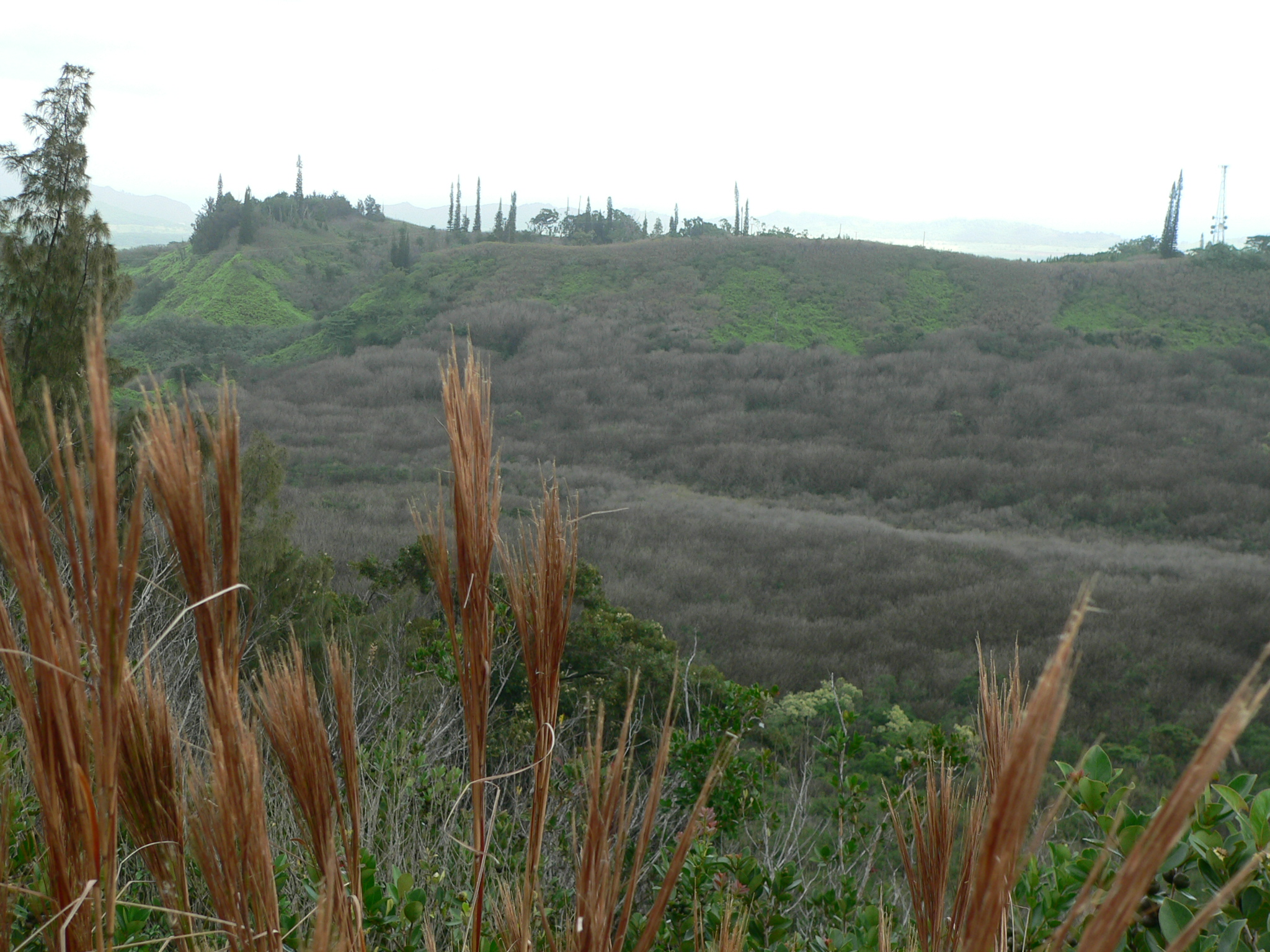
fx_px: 1834
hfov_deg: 38.2
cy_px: 476
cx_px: 635
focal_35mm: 50
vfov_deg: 29.1
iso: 80
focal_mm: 8.3
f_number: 4
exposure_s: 1/125
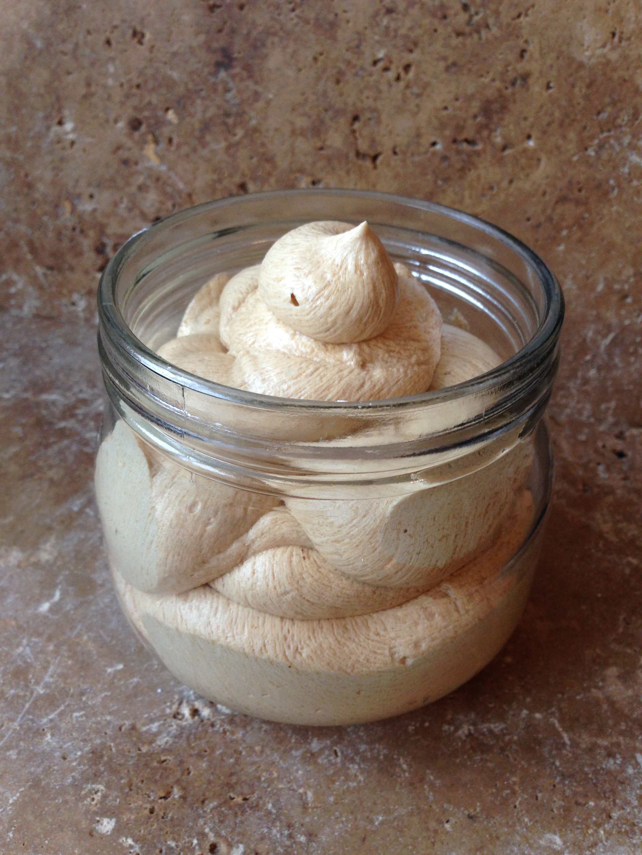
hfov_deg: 42.9
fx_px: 816
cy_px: 428
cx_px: 321
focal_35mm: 33
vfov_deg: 55.4
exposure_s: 1/20
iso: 80
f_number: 2.4
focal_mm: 4.12
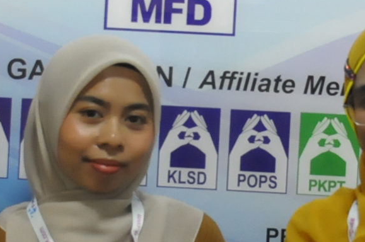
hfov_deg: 16.0
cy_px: 118
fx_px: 1294
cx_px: 235
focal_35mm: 128
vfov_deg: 10.7
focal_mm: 23
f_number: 4.5
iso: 3200
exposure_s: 1/125
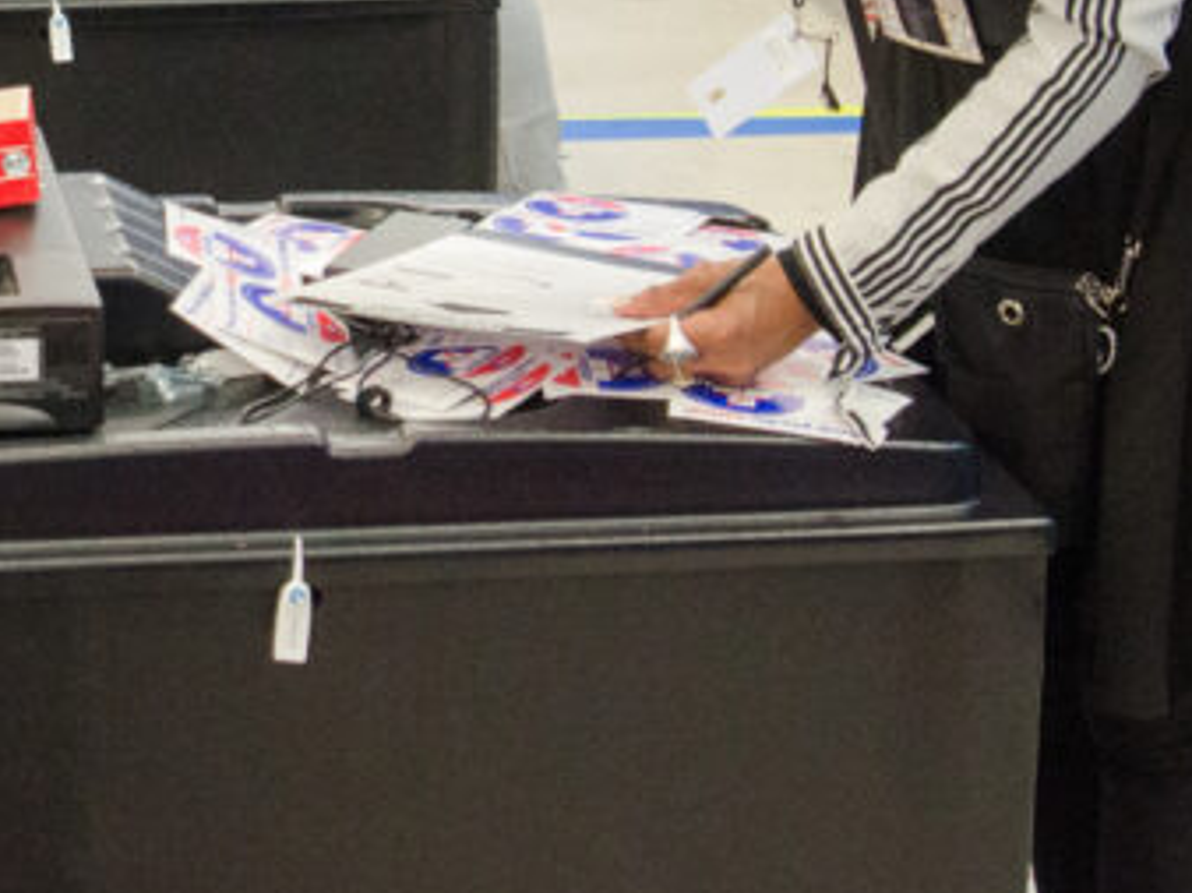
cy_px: -88
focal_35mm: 96
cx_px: -7
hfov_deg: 19.8
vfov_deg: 15.0
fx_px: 3303
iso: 1250
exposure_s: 1/320
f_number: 2.8
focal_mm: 22
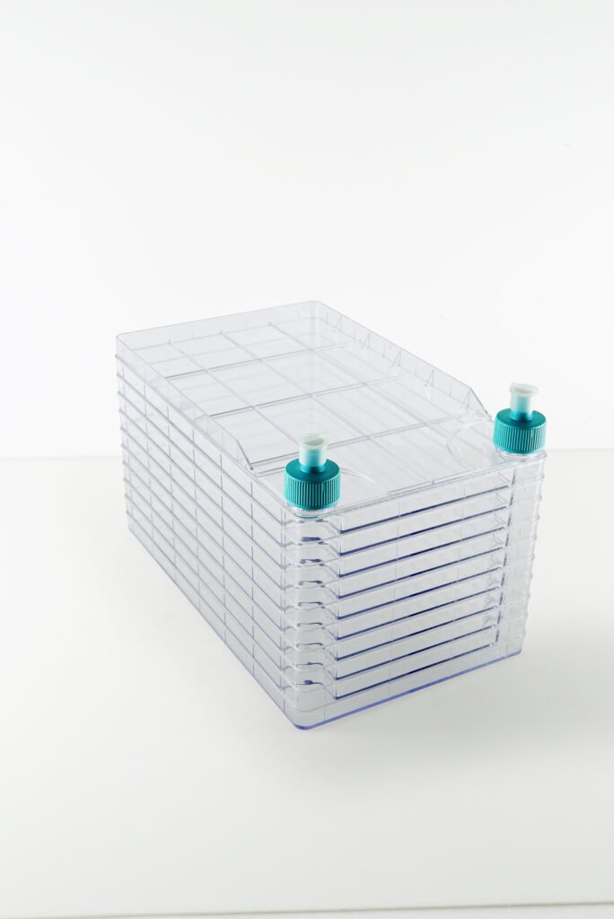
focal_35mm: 42
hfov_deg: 31.9
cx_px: 307
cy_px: 460
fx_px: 1073
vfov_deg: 46.4
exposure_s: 1/160
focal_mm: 28
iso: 800
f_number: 9
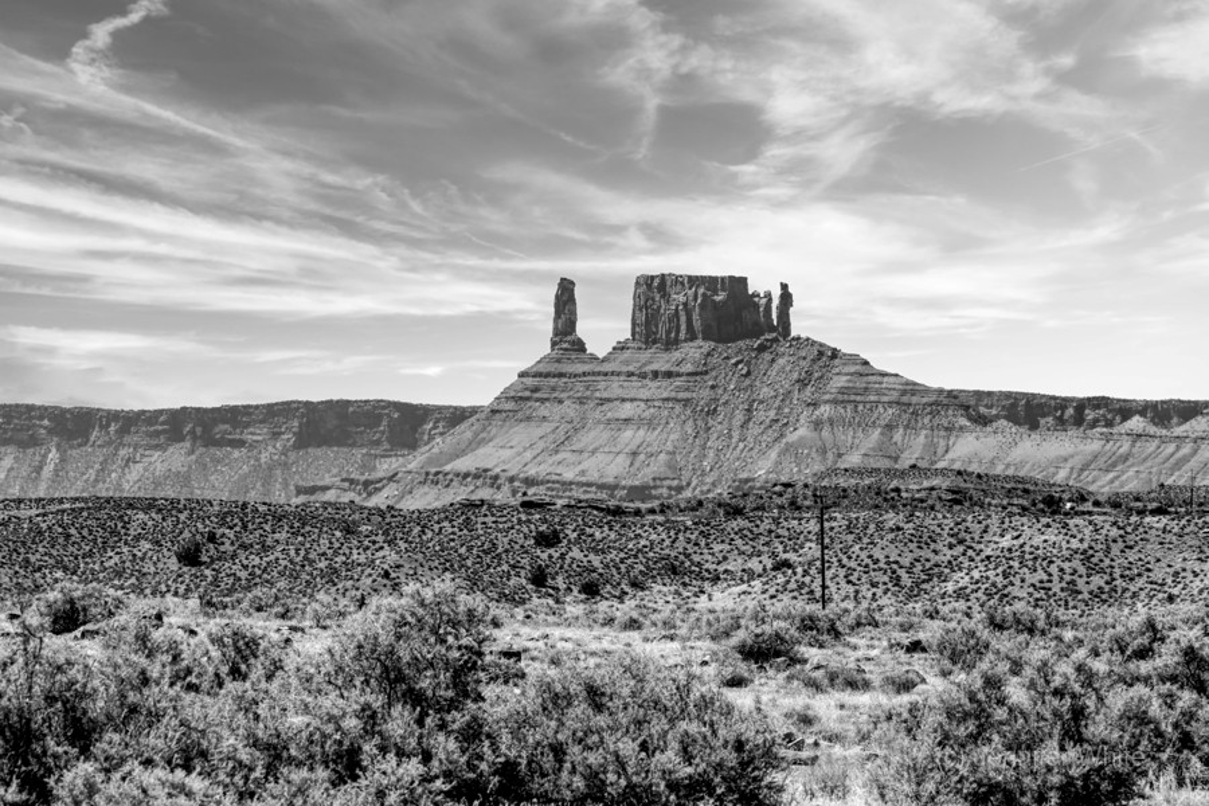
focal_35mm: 210
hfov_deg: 9.8
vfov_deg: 6.5
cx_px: 604
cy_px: 403
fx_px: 7052
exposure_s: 1/400
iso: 400
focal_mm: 210
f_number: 18
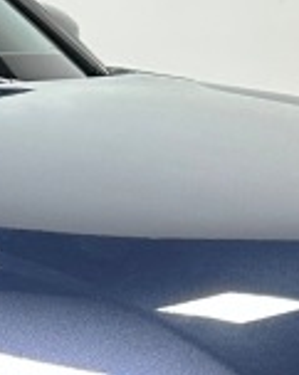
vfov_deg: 11.9
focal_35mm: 158
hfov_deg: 9.3
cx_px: -215
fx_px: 1753
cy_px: 488
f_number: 1.78
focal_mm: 6.86
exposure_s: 1/60
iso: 400
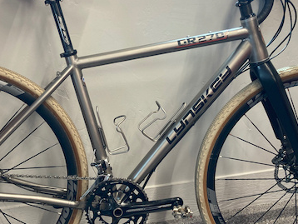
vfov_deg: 29.1
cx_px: 119
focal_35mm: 50
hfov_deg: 38.0
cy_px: 115
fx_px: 431
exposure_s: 1/41
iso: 64
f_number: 1.8
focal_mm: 3.99
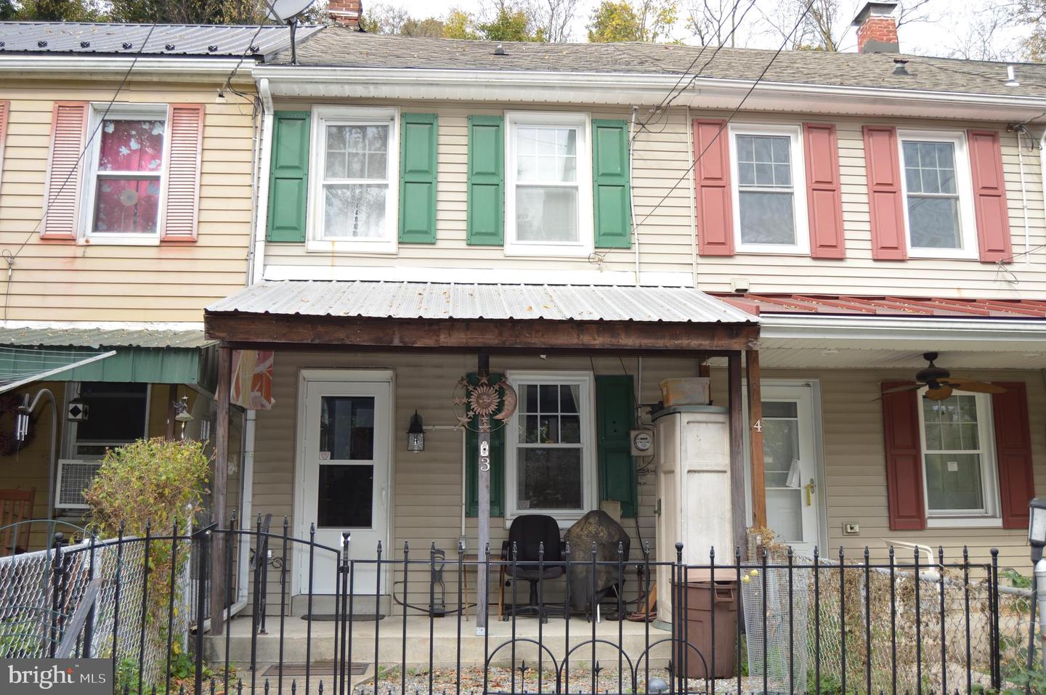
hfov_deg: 57.3
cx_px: 523
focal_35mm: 33
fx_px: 958
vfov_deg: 39.9
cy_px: 348
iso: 100
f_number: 4
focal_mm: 22
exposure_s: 1/160
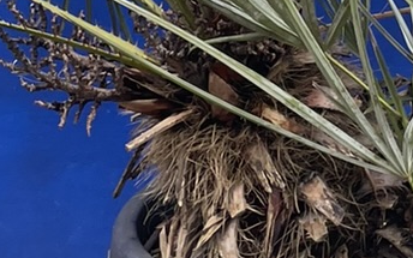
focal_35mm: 164
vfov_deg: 7.5
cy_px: -358
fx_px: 1846
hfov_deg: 12.6
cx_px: 430
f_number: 1.6
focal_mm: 4.2
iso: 32
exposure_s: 1/284
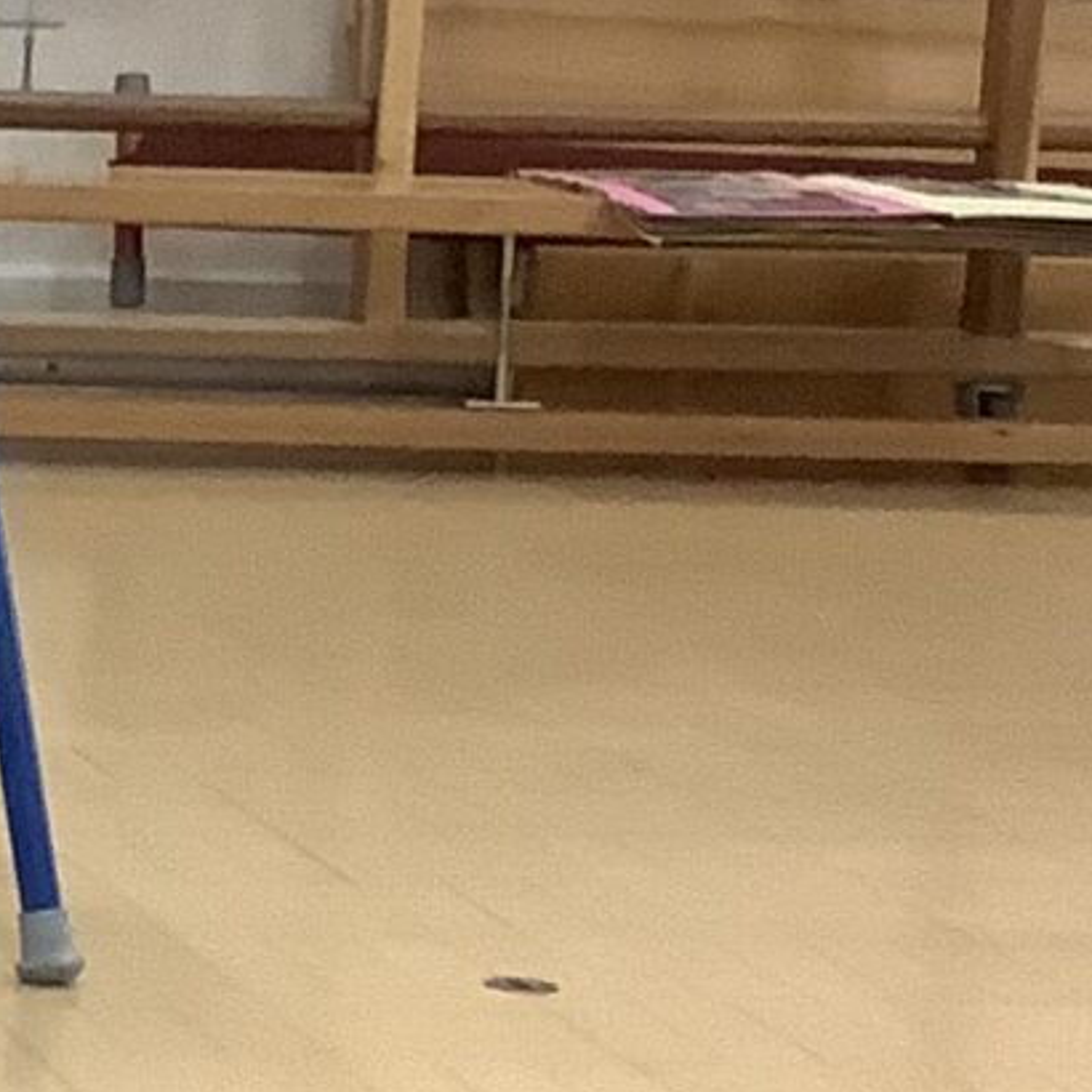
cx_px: -1036
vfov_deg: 10.2
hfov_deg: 9.6
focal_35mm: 171
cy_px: 551
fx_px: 6103
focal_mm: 3.3
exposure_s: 1/50
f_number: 2.4
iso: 200
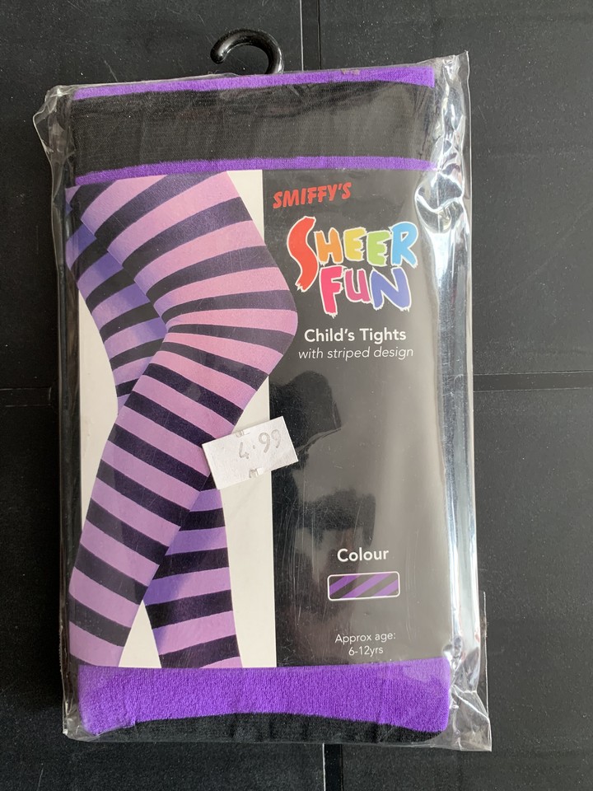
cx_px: 296
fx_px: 594
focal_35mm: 26
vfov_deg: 67.3
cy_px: 396
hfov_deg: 53.1
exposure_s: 1/60
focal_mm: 4.25
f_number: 1.8
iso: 125
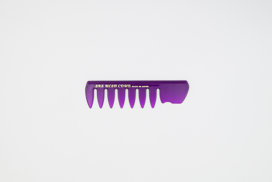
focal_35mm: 50
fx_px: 378
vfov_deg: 27.0
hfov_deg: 39.6
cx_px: 136
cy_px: 91
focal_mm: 50
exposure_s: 1/20
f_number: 11
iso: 100
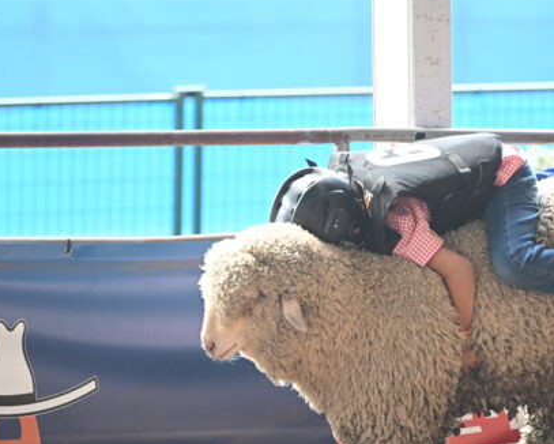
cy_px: 317
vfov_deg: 5.1
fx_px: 4938
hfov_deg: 6.4
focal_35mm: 301
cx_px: 362
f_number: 2.8
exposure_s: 1/1000
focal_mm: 170
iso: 1600
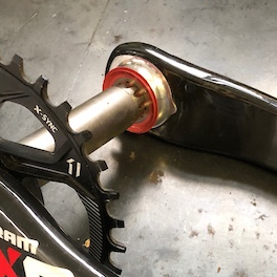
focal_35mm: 75
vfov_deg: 22.6
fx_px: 679
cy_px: 239
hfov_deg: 23.0
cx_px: 176
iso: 100
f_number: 1.8
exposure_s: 1/6
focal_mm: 3.99
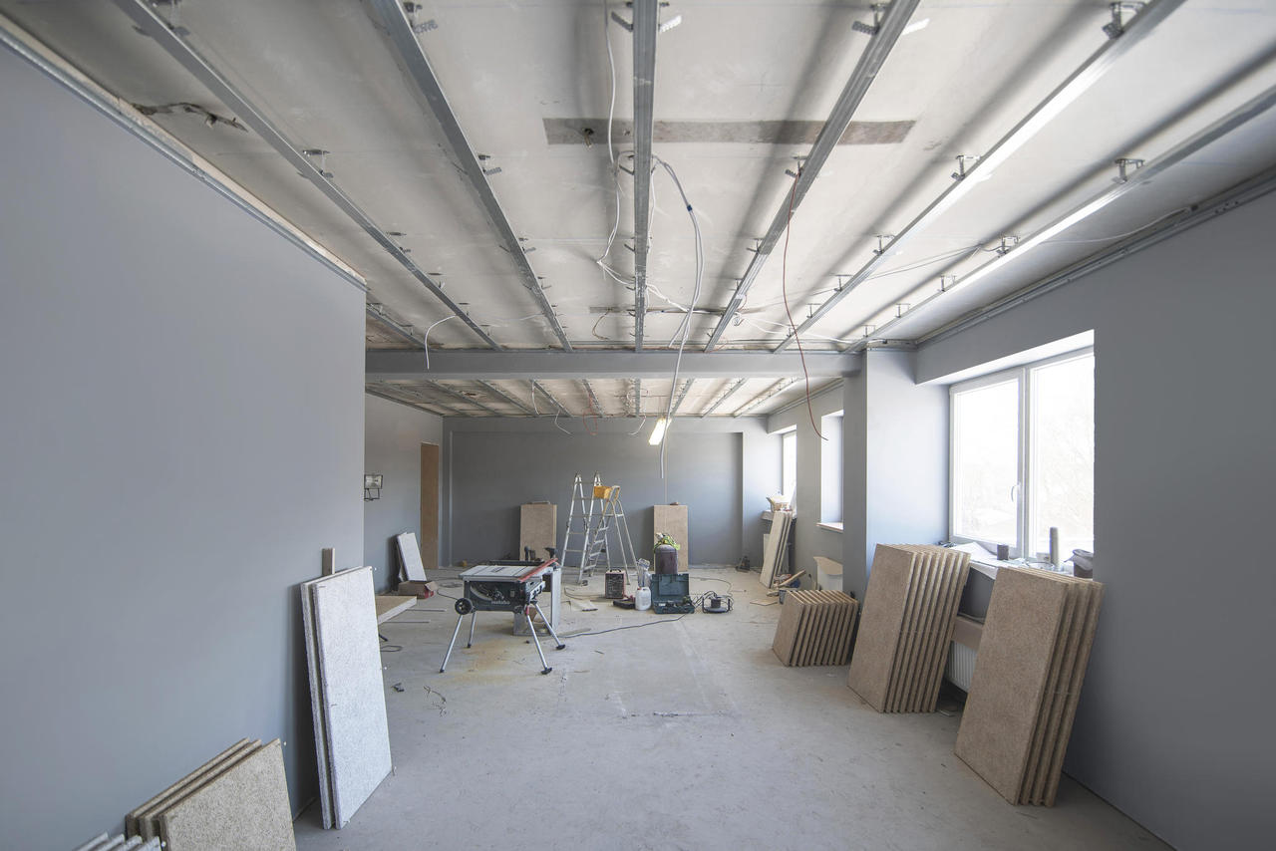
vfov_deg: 73.8
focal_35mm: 16
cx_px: 638
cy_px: 426
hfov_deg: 96.7
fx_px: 567
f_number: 3.2
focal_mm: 16
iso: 64
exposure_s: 1/40
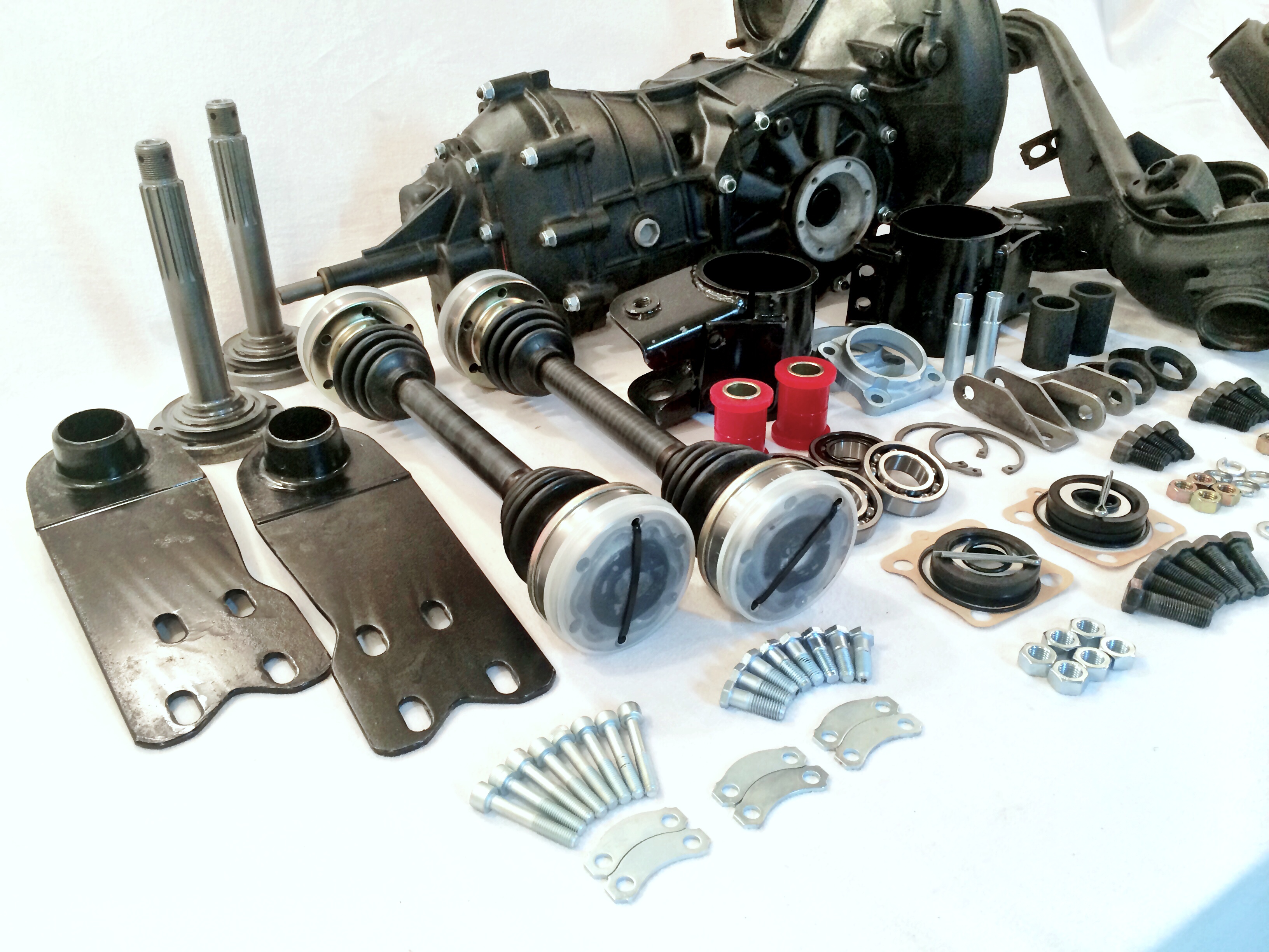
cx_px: 634
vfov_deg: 46.8
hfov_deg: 60.0
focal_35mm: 30
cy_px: 476
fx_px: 1100
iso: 100
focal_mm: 4.12
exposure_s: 1/30
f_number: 2.2
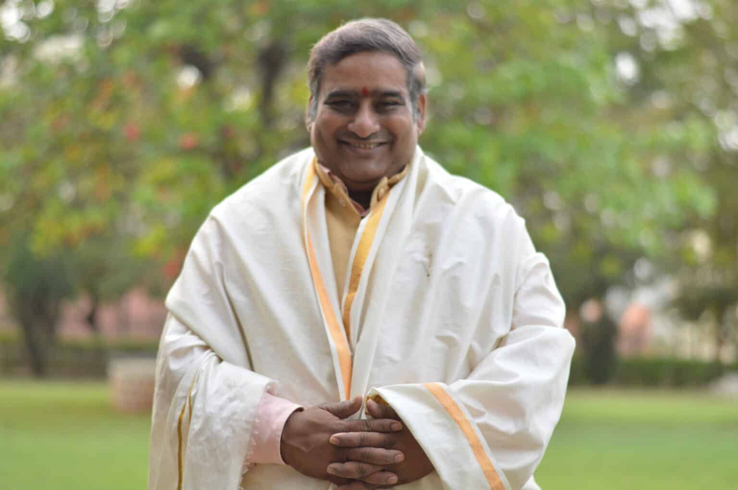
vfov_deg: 18.1
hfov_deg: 27.0
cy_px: 245
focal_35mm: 75
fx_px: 1536
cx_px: 369
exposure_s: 1/640
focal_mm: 50
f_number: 1.8
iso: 200
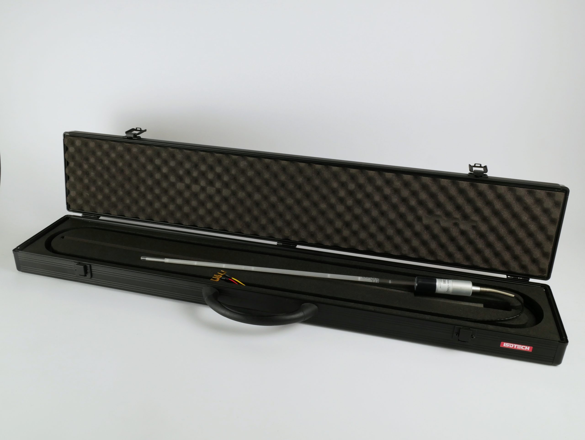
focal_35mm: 34
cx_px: 292
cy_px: 220
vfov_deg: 41.8
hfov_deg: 53.9
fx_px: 575
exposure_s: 1/8
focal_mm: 17
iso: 400
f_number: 16
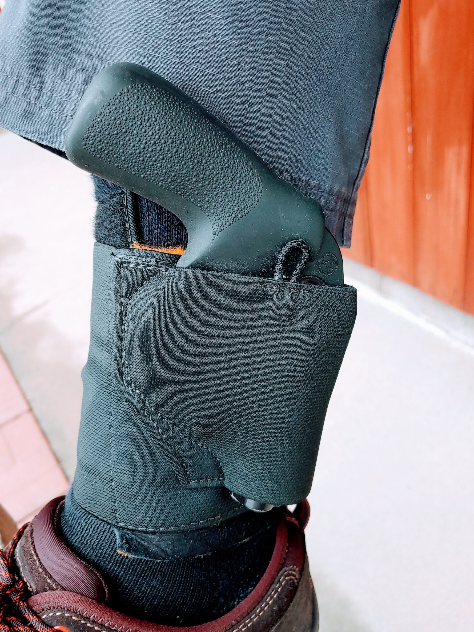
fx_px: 493
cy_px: 305
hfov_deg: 51.4
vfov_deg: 65.3
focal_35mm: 27
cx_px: 240
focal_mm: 4.23
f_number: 1.5
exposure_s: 1/60
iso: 50
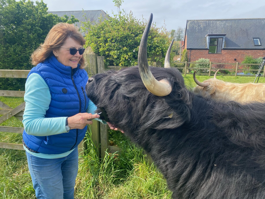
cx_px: 132
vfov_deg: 53.1
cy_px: 100
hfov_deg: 67.3
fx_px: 199
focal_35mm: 26
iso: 32
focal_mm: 4.25
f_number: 1.8
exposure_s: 1/890
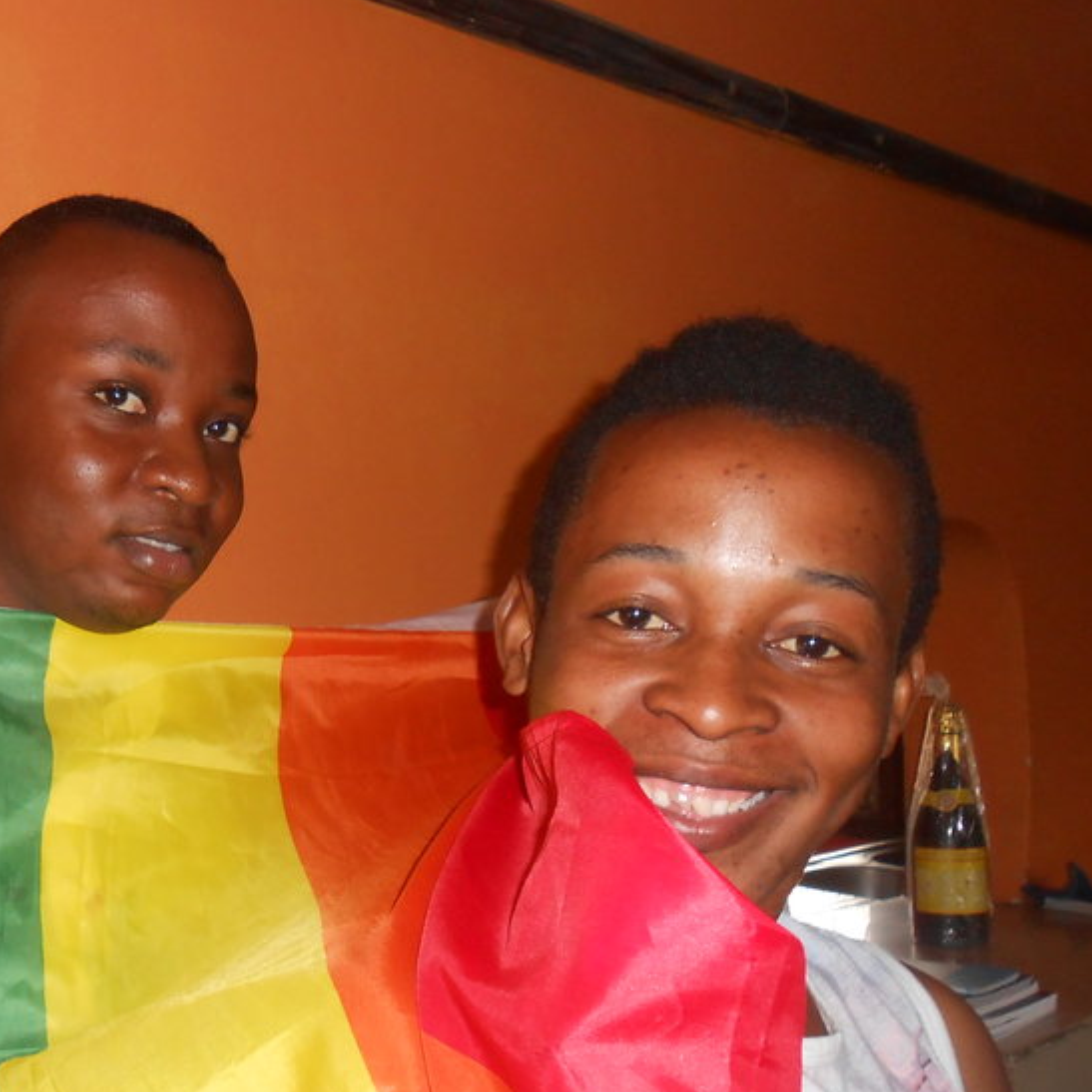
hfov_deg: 36.8
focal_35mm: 43
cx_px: 120
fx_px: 1535
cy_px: 671
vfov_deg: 39.0
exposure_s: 1/25
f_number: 3.5
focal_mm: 4.6
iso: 200
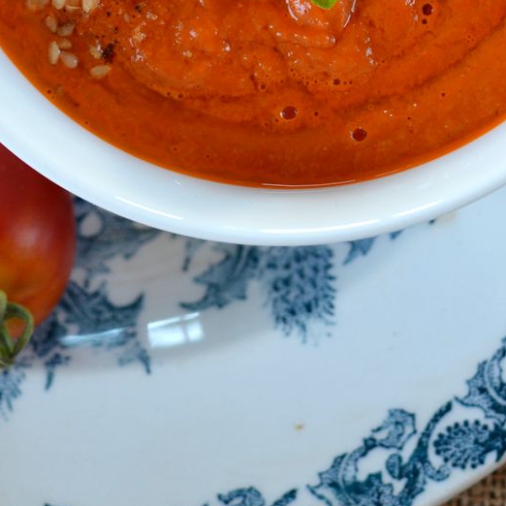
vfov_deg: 9.3
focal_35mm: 184
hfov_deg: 9.5
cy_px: -167
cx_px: 294
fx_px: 3043
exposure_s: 1/60
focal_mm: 50
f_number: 4
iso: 400
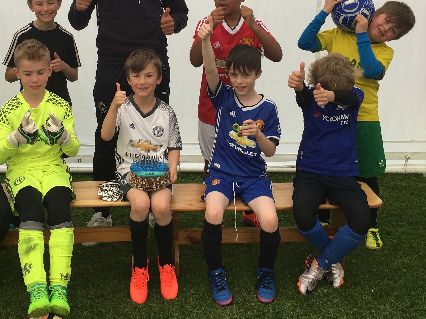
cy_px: 77
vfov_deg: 30.3
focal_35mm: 47
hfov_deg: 40.2
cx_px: 164
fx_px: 578
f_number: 2.2
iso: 25
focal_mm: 4.15
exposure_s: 1/469
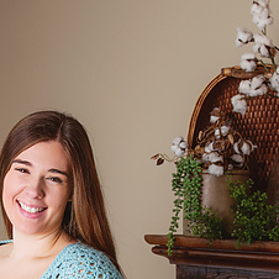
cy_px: 389
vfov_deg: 20.1
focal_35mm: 77
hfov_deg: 22.3
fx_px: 702
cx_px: 78
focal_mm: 32
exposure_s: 1/160
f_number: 5
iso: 160
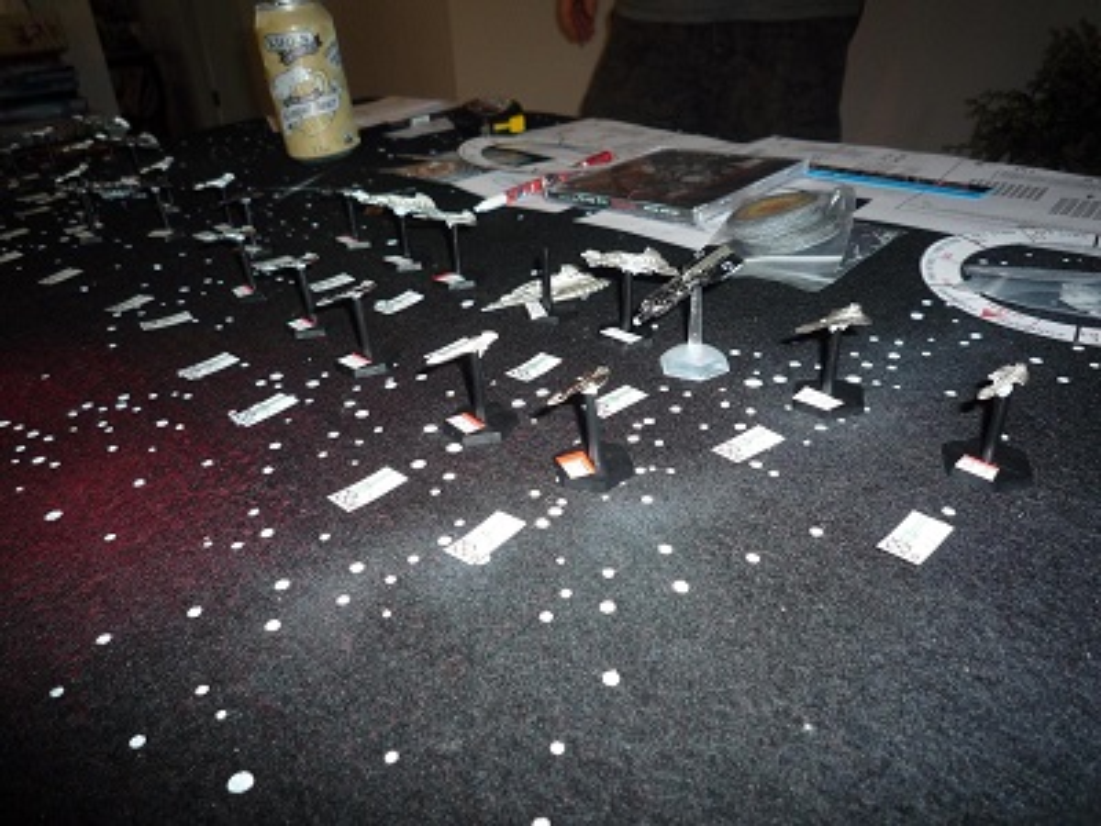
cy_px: 413
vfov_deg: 54.9
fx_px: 795
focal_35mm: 25
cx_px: 550
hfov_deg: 69.4
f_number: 2.8
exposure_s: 1/30
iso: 100
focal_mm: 4.4
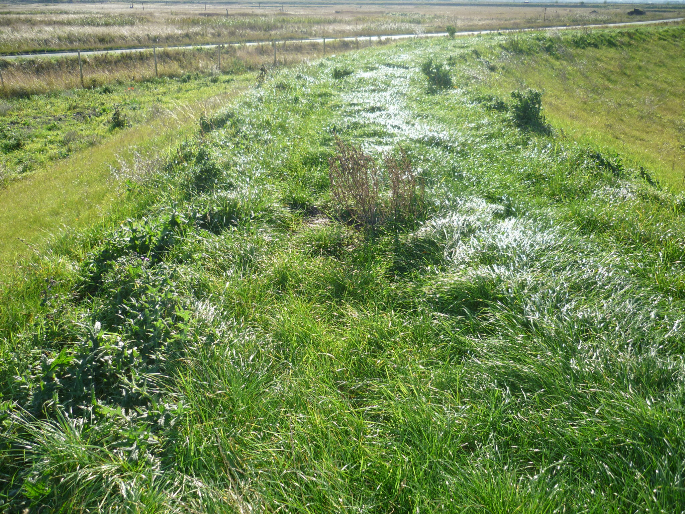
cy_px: 257
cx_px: 342
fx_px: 613
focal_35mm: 31
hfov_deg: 58.4
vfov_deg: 45.4
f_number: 2.8
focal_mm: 5.5
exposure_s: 1/800
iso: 100
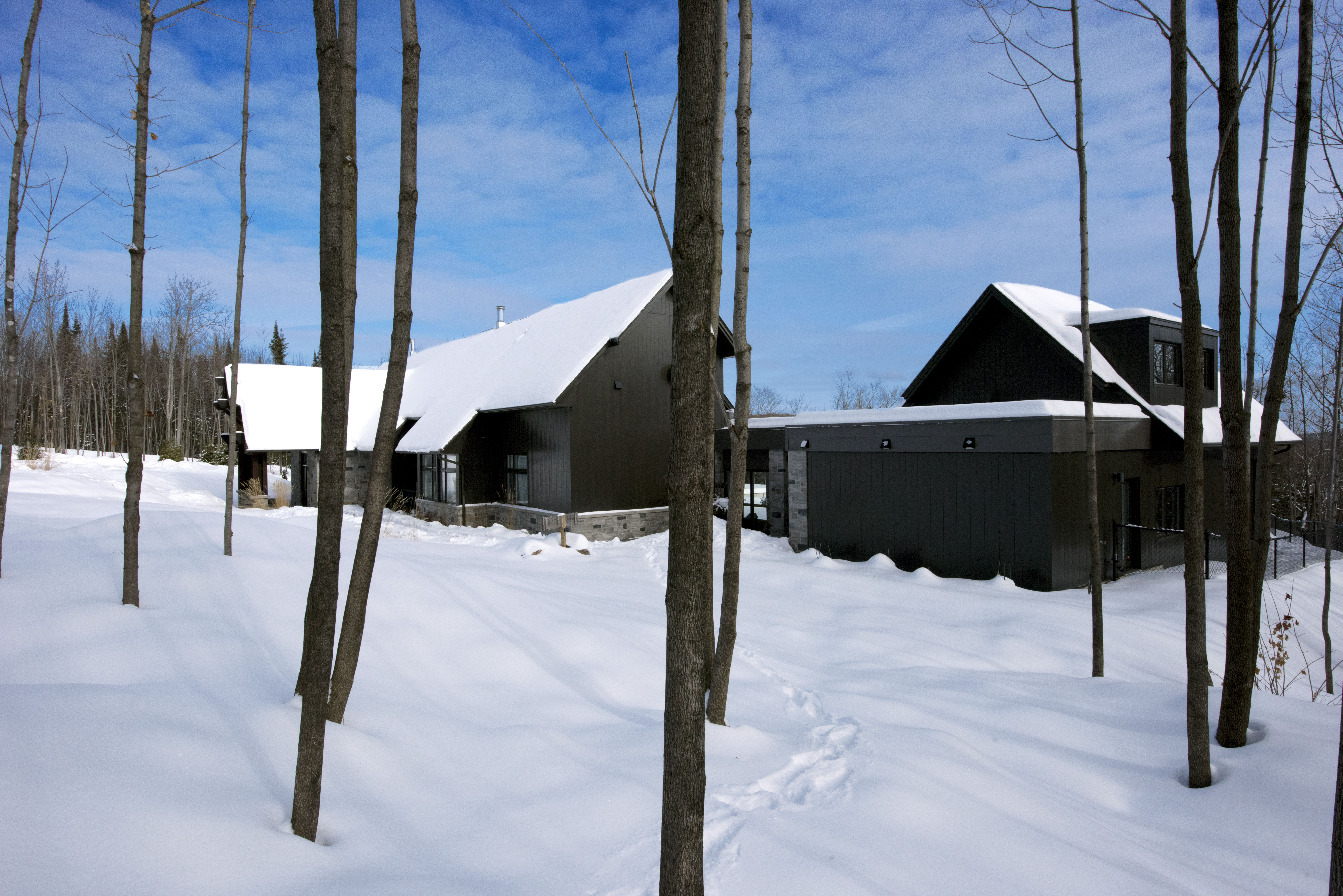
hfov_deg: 86.9
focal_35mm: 19
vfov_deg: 64.6
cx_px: 672
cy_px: 448
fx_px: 709
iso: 800
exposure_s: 1/1250
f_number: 18
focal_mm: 19
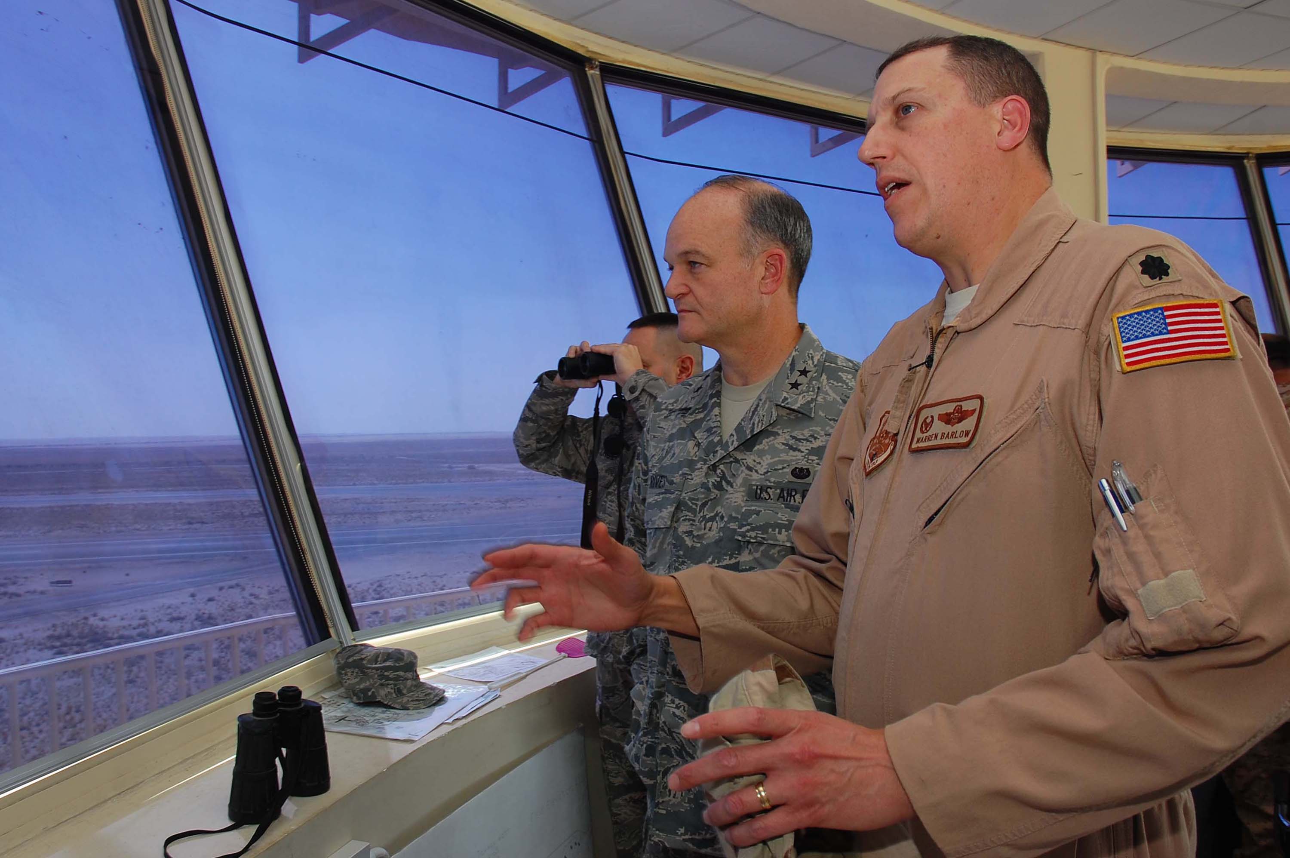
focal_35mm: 27
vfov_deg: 47.9
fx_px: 967
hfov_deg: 67.4
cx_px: 645
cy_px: 429
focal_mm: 18
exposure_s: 1/60
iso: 200
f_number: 8
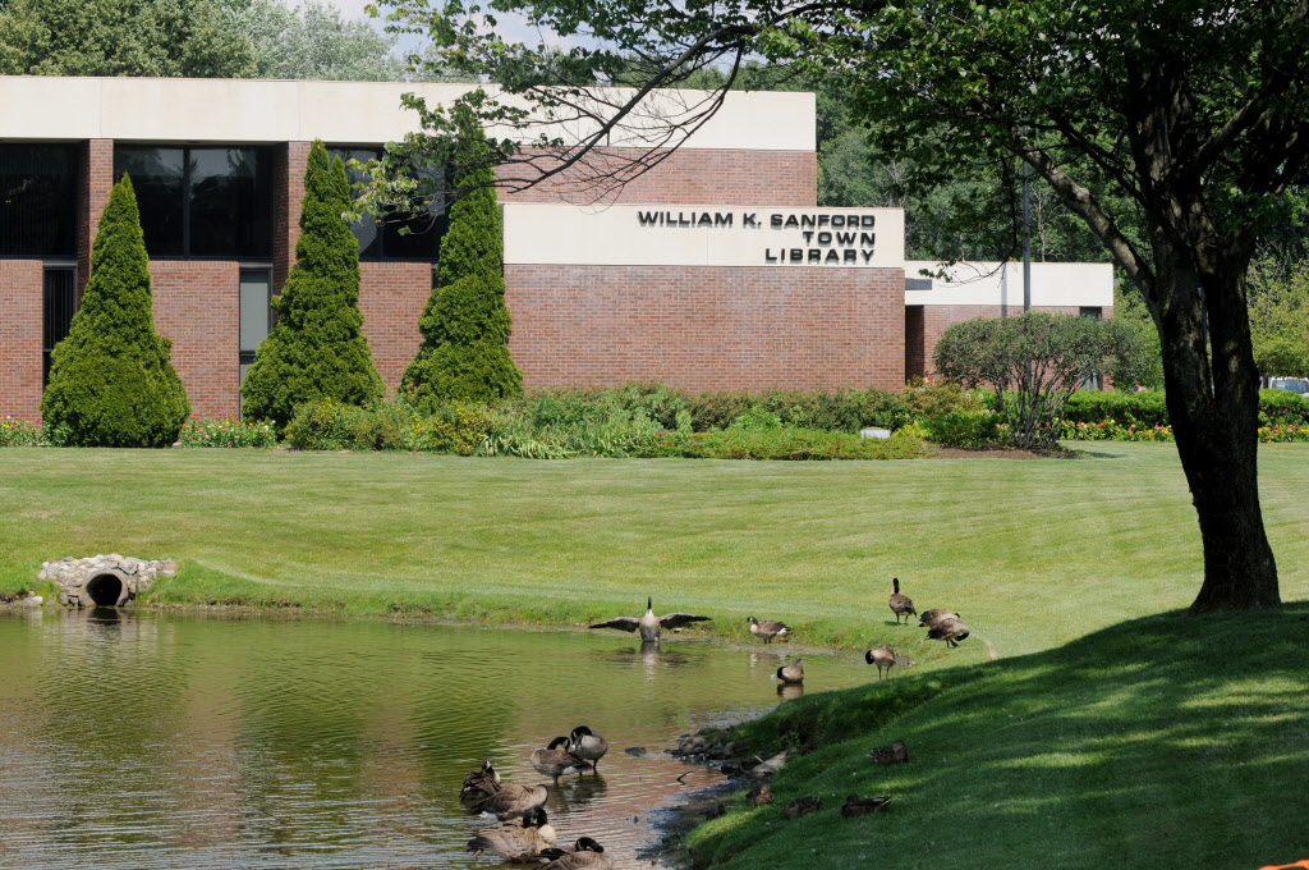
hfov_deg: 19.5
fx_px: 3813
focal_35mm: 105
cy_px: 435
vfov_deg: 13.0
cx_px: 654
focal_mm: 70
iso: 250
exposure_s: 1/500
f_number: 8
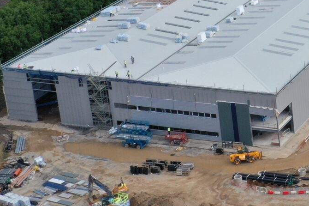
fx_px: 918
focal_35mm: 107
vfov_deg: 12.3
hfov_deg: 16.5
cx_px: 529
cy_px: -85
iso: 100
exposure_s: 1/240
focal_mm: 10.26
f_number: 7.1
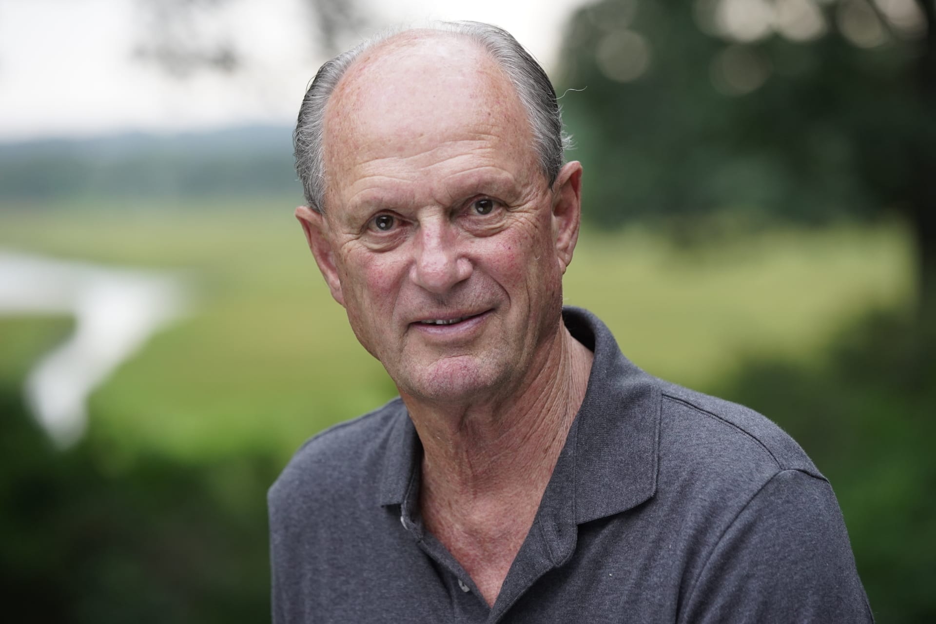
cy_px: 312
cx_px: 468
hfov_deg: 14.7
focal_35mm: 140
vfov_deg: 9.8
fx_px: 3640
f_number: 4
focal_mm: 140
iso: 1600
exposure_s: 1/160
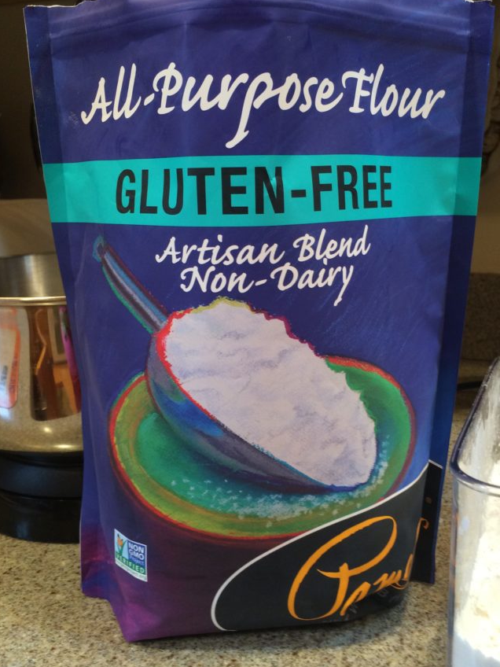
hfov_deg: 40.7
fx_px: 674
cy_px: 331
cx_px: 261
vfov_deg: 52.6
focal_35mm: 35
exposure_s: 1/30
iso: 125
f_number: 2.2
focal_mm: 4.15
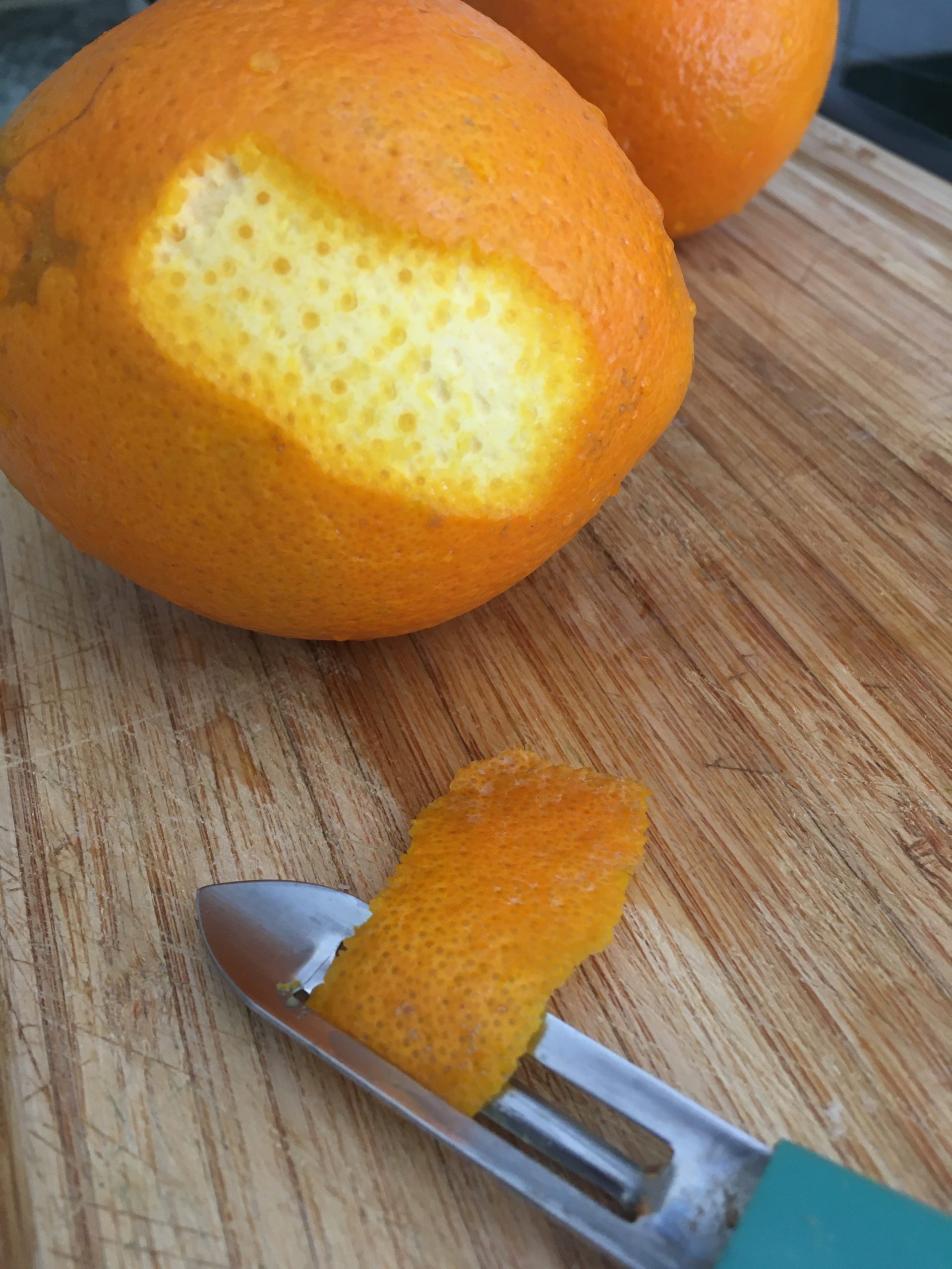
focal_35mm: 29
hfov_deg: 48.2
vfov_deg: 61.7
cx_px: 476
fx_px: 1063
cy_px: 634
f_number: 2.2
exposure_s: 1/33
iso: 100
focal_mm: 4.15
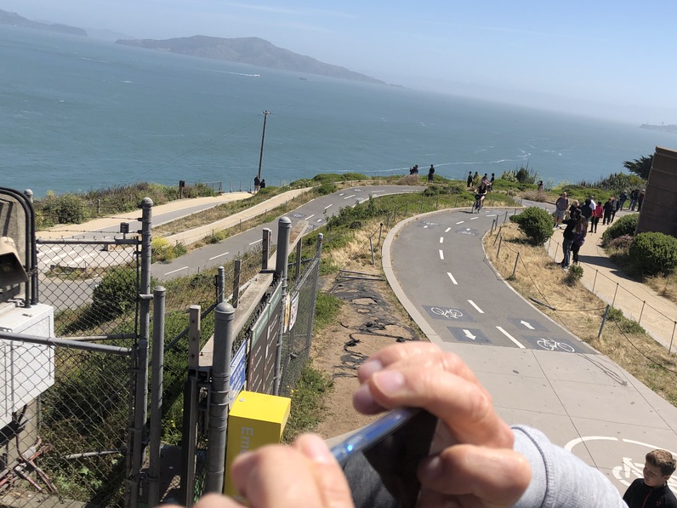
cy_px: 292
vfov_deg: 39.6
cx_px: 374
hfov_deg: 51.3
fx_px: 704
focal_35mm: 36
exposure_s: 1/2404
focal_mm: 4
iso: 25
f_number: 1.8
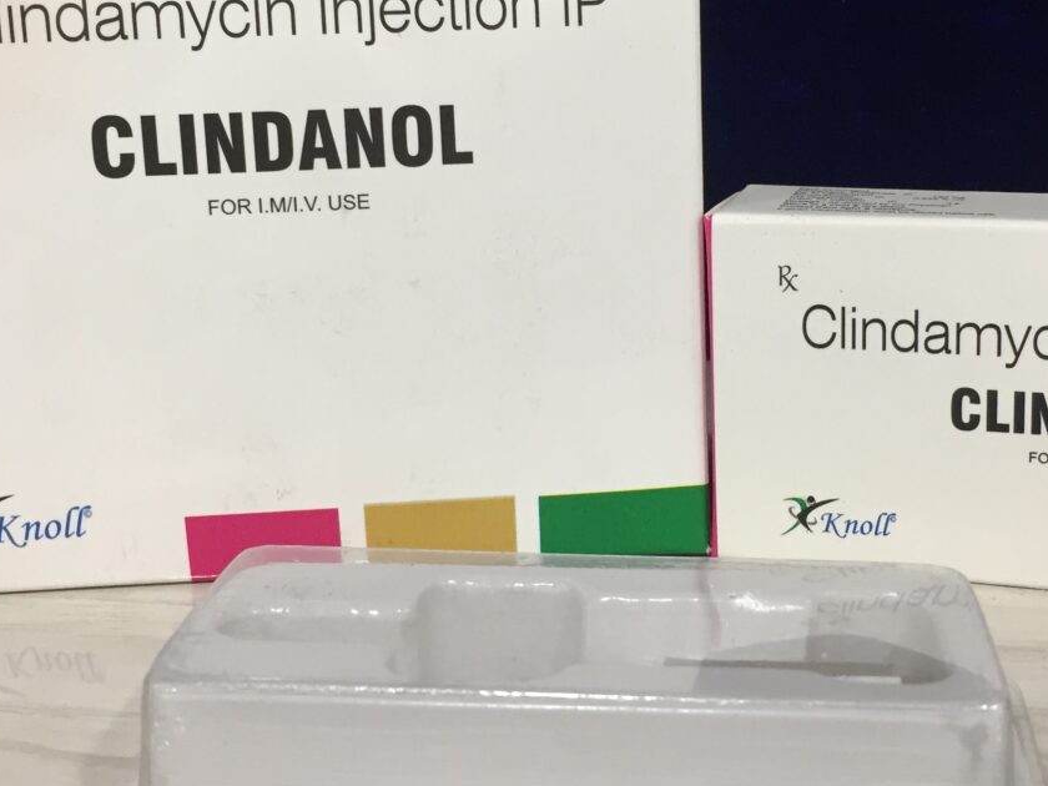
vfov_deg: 27.4
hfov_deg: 36.0
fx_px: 1605
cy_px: 269
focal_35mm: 53
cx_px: 641
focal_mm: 4.15
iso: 100
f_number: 2.2
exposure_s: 1/33
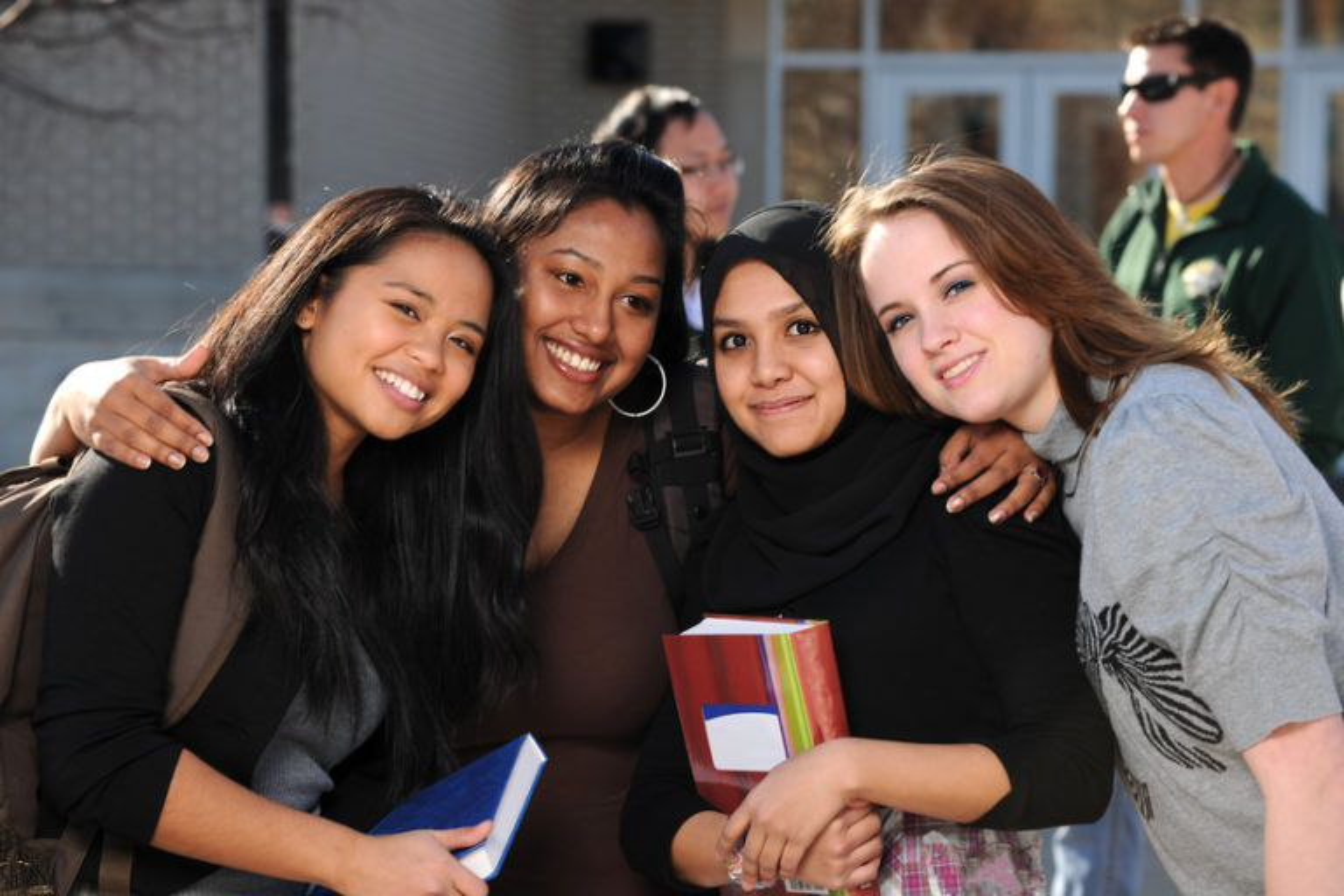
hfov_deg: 13.7
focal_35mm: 150
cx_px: 672
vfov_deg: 9.1
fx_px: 5600
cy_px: 448
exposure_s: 1/100
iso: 100
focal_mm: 150
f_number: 9
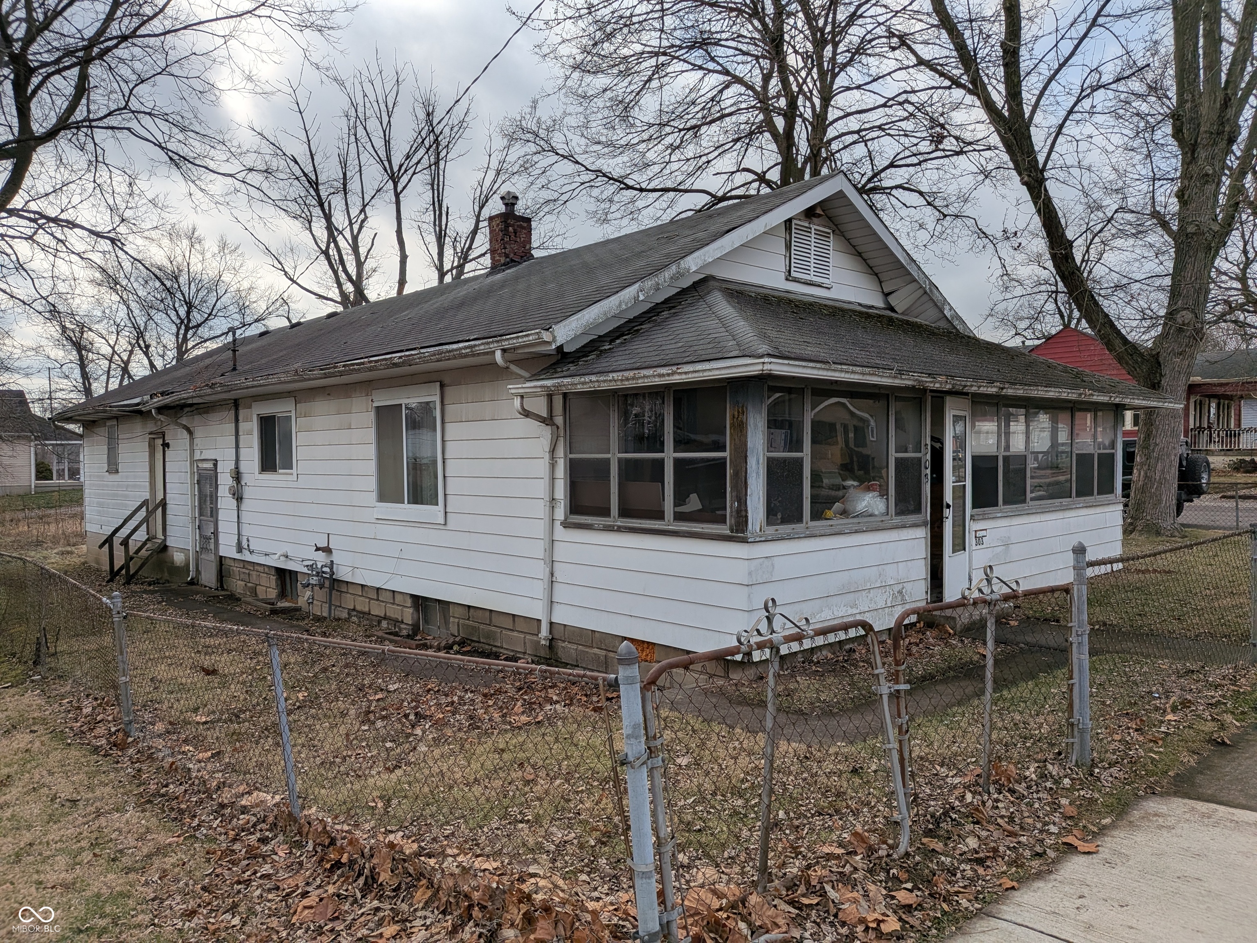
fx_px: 872
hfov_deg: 71.6
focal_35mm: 24
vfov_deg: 56.8
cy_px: 472
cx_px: 628
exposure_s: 1/2597
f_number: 1.7
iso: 27
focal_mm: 4.53
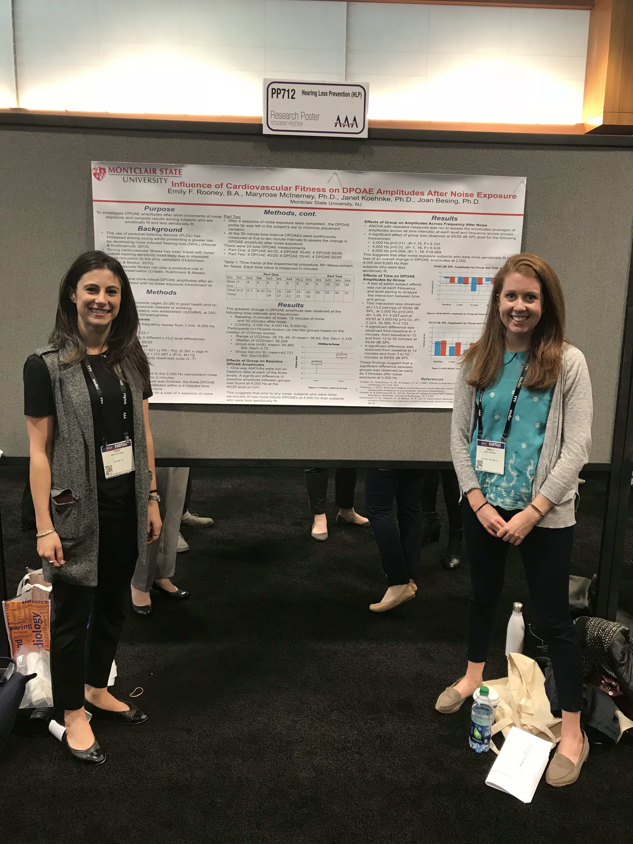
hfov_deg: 49.7
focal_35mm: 28
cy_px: 422
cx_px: 316
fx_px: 683
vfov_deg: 63.4
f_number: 1.8
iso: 40
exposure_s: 1/17
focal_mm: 3.99
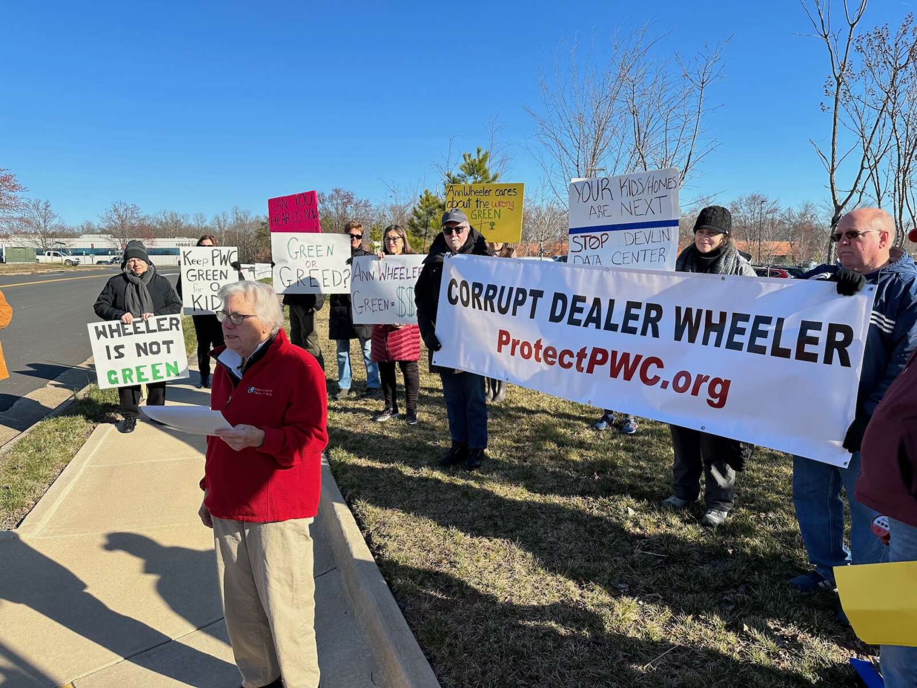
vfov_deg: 56.8
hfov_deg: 71.6
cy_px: 344
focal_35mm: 24
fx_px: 636
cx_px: 458
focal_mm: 6.86
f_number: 1.78
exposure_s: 1/3247
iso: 80
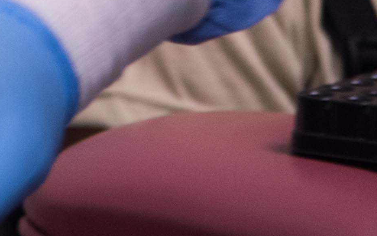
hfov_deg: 2.7
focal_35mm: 766
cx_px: -89
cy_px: -469
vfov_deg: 1.7
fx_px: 7871
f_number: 4
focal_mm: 95
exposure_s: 1/100
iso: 640
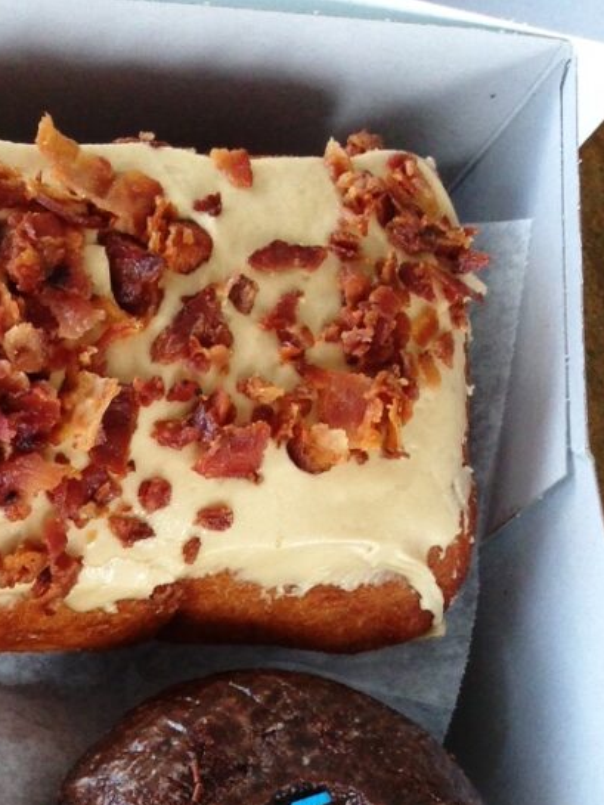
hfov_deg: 15.2
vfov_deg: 19.4
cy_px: 1062
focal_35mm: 93
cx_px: -173
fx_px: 2163
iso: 64
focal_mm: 4.13
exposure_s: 1/120
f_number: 2.4
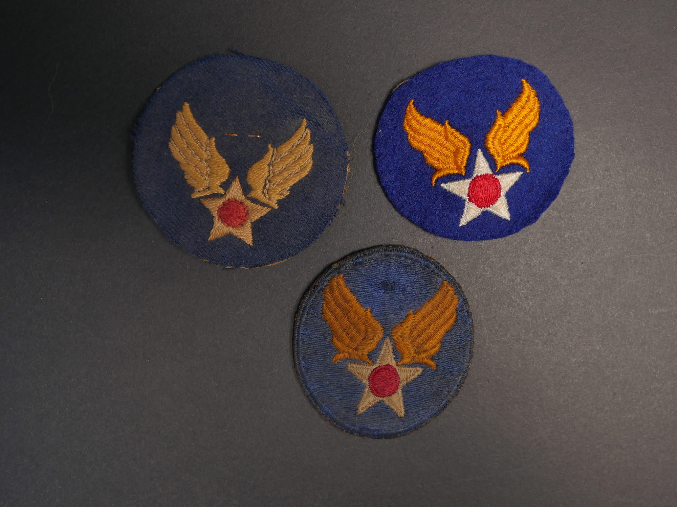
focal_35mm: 28
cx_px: 338
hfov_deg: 63.4
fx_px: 548
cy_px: 254
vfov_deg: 49.7
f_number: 3.2
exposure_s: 1/100
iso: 200
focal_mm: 14
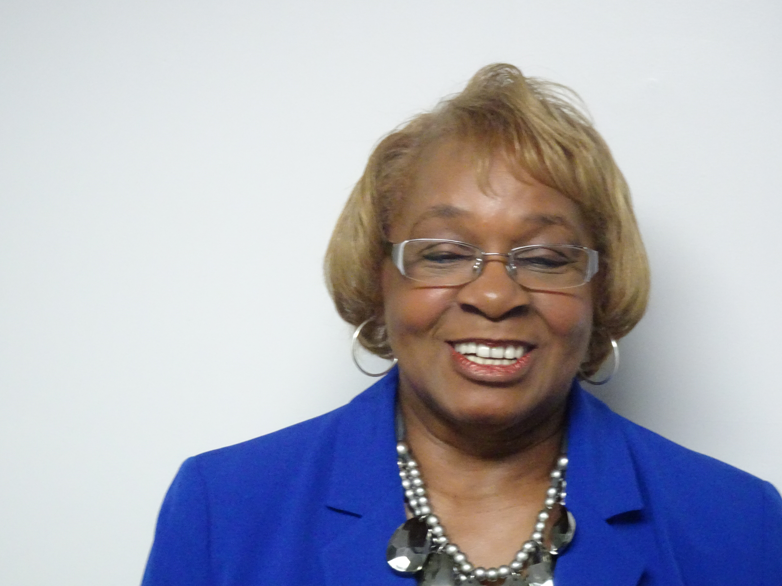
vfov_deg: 15.2
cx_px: 388
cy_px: 292
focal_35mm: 97
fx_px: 2191
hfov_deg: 20.2
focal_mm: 16.46
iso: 1600
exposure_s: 1/60
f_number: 5
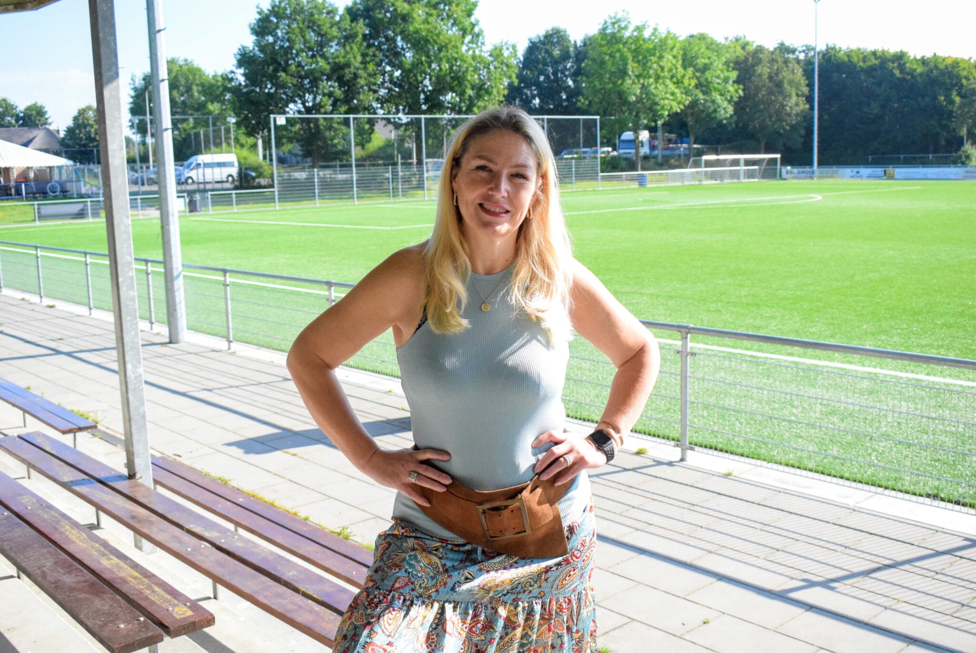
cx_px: 488
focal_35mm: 38
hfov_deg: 51.2
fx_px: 1017
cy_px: 326
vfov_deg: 35.6
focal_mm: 25
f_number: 5.6
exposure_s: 1/4000
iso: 3200
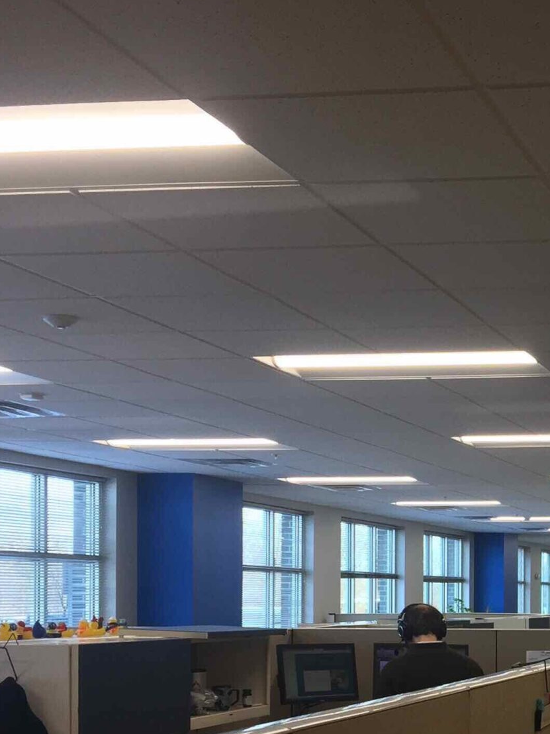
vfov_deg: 28.3
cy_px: 599
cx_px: 639
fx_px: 1419
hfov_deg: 20.6
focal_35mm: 67
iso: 50
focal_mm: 4.15
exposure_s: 1/120
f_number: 2.2
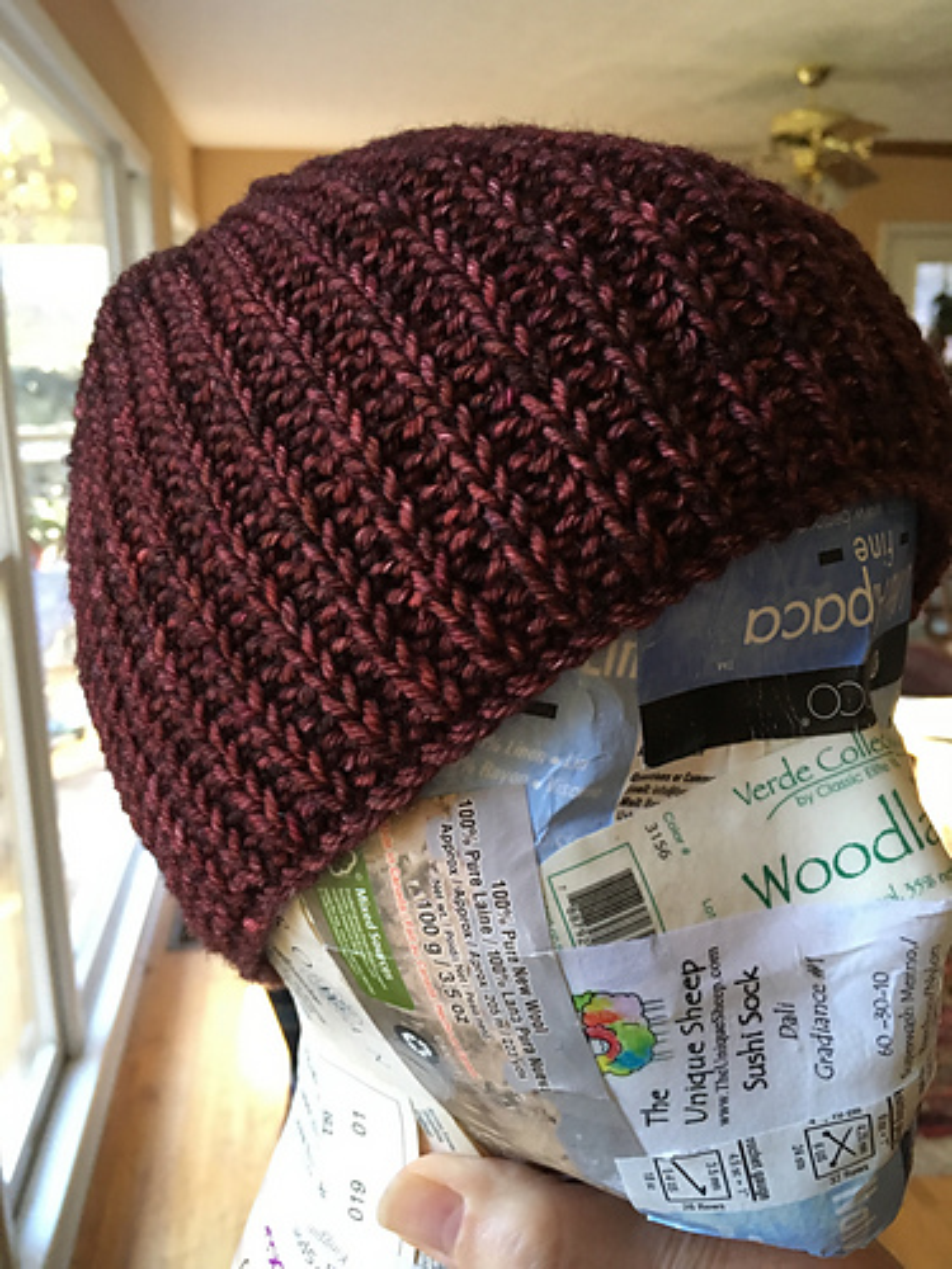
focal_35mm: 29
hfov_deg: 48.2
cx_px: 476
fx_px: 1063
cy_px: 634
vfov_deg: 61.7
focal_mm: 4.15
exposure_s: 1/30
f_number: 2.2
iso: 160
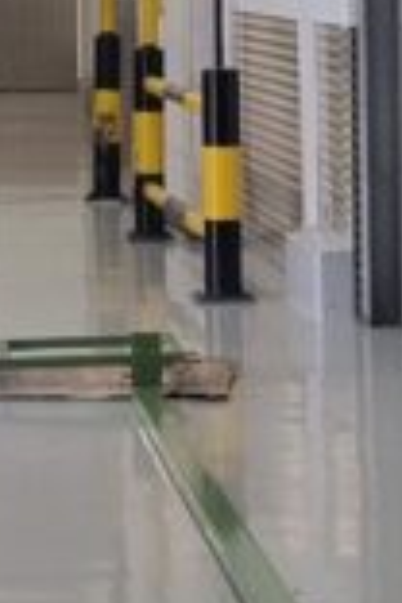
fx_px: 2981
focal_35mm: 178
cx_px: -108
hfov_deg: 7.6
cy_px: -155
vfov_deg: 11.3
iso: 64
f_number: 1.8
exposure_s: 1/100
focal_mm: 5.4
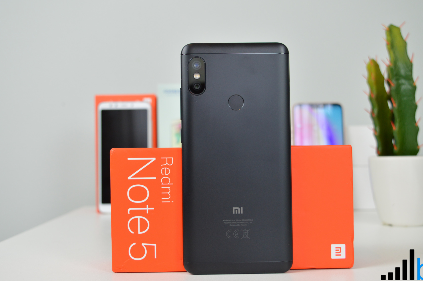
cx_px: 220
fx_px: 582
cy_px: 150
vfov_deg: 27.2
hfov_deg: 39.9
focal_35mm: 50
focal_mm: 29
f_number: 4.5
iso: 400
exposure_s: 1/50
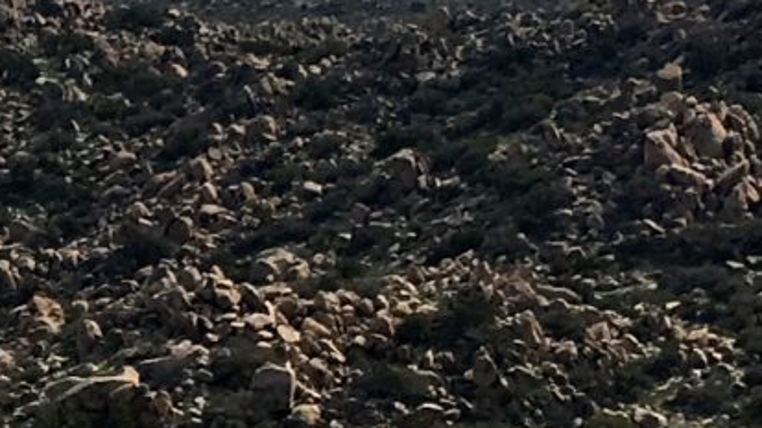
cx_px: -380
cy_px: 570
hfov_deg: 10.6
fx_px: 3959
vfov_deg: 6.1
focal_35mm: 196
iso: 25
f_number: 2.2
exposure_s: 1/2653
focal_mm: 4.15
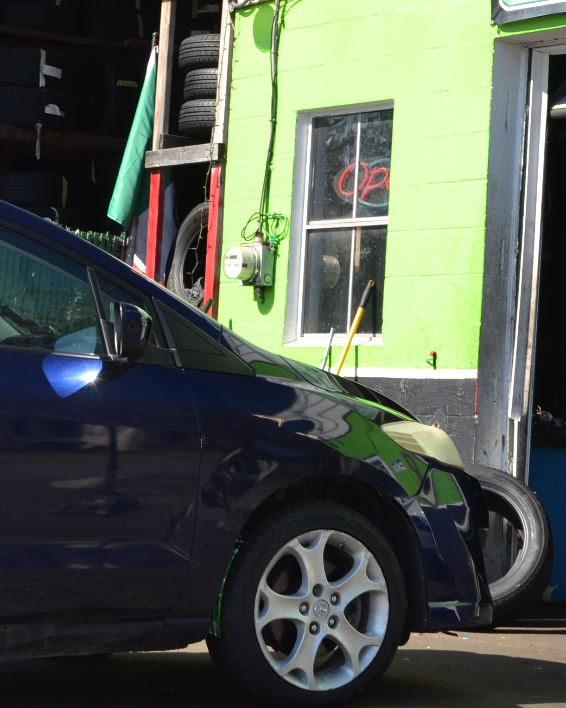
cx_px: 266
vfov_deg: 15.9
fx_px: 2492
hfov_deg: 13.0
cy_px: 43
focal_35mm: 119
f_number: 7.1
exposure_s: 1/200
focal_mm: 28
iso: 100
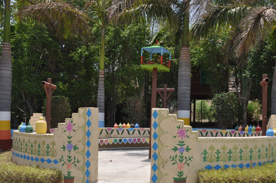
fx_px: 296
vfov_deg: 34.4
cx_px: 161
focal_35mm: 39
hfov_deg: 49.8
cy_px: 101
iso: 200
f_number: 9.5
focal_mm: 21
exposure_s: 1/350
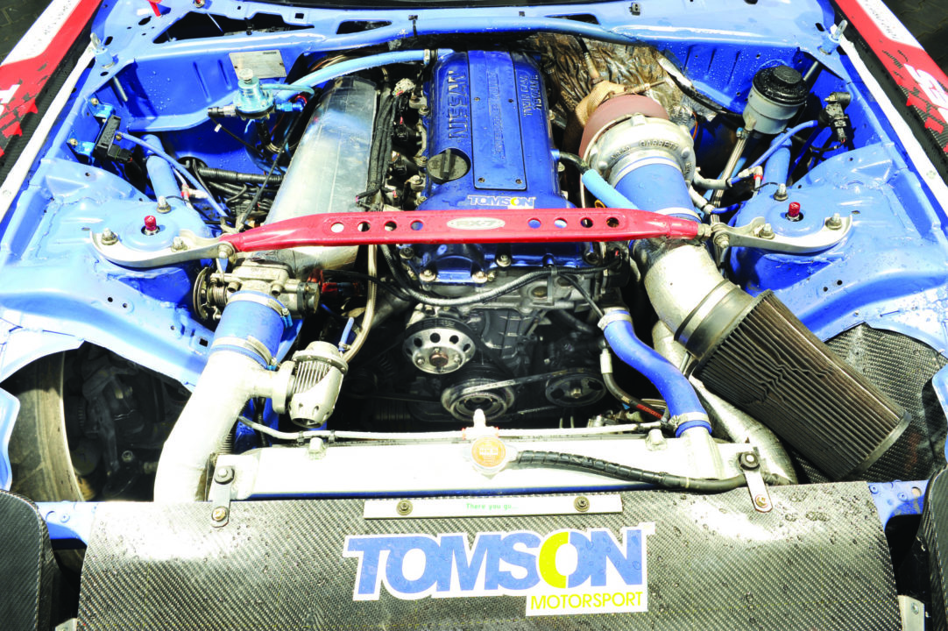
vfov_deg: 53.1
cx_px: 474
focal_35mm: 24
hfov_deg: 73.8
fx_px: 632
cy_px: 316
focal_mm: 24
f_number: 14
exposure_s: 1/100
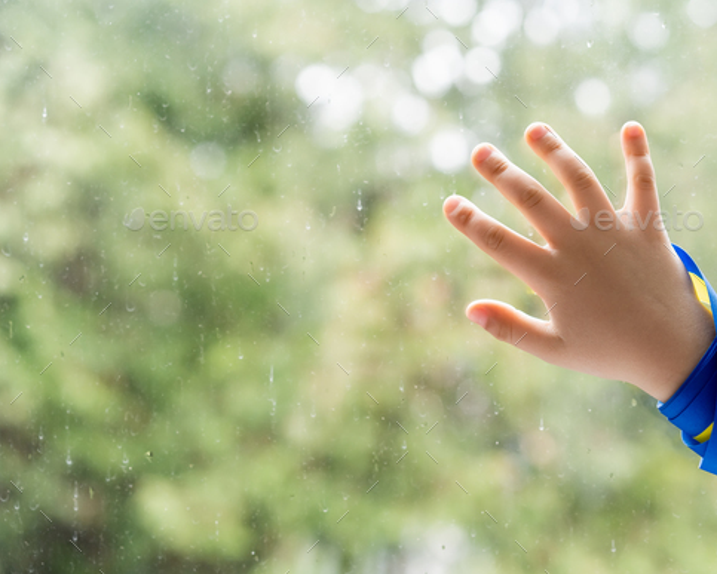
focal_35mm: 63
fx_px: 1338
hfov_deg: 30.0
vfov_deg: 24.2
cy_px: 288
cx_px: 410
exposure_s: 1/160
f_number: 3.2
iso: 400
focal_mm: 55
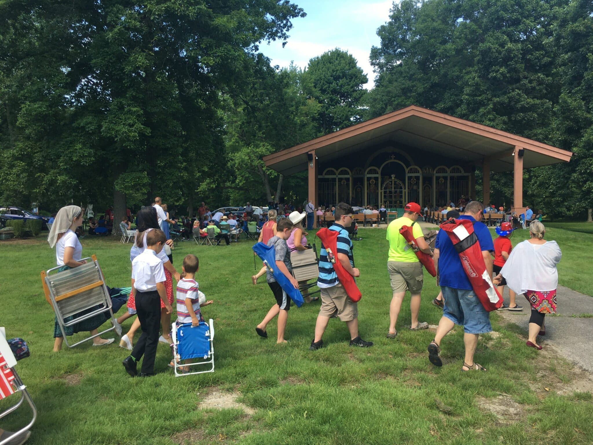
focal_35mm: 29
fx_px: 497
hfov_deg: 61.7
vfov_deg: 48.2
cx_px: 296
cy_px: 222
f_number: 2.2
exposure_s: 1/316
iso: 25
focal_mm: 4.15
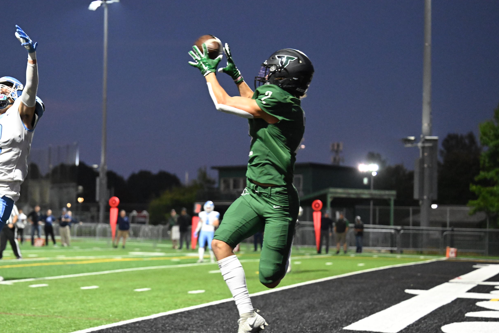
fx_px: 1289
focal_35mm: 93
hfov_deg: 21.9
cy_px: 204
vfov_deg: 14.7
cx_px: 182
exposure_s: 1/800
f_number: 2.8
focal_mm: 70
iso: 8000
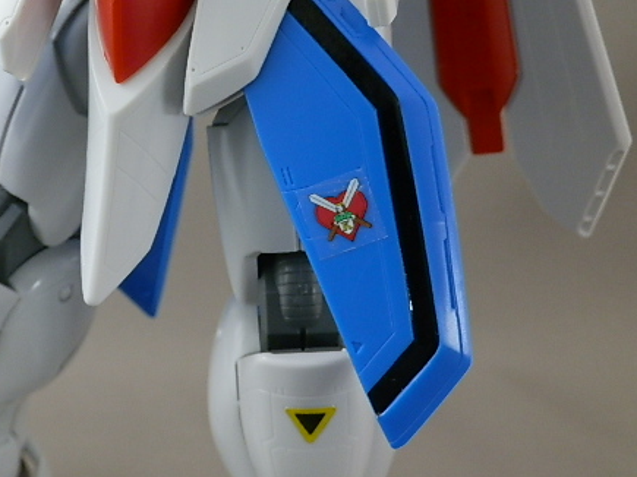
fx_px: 920
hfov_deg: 37.4
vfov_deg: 29.0
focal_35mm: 50
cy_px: 187
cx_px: 174
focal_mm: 6.17
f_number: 3.5
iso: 200
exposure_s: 1/8
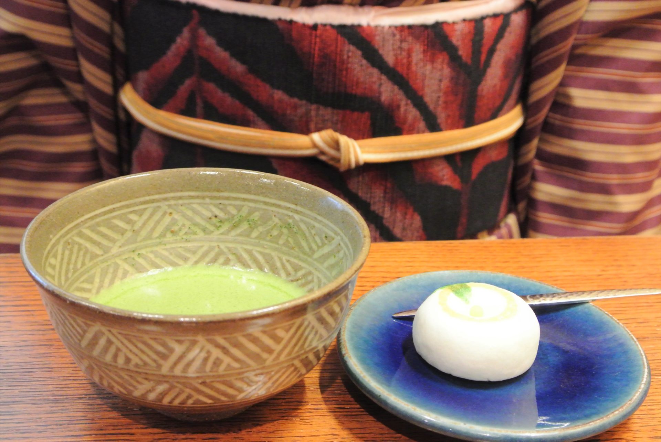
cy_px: 221
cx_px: 330
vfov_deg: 26.1
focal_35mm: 52
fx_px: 956
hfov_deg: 38.1
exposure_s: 1/15
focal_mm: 19.6
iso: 2200
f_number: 4.8
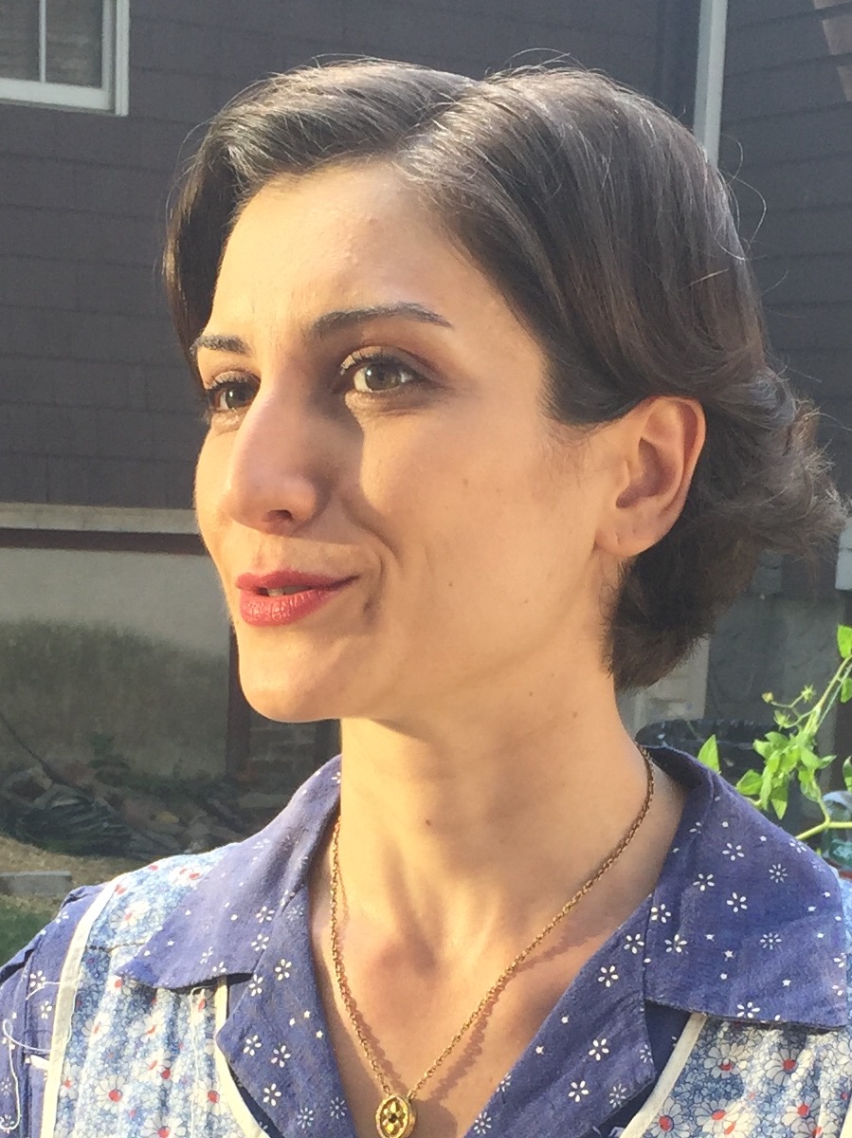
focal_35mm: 29
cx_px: 426
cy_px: 569
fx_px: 952
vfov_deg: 61.7
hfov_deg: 48.2
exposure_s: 1/338
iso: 32
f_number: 2.2
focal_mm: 4.15
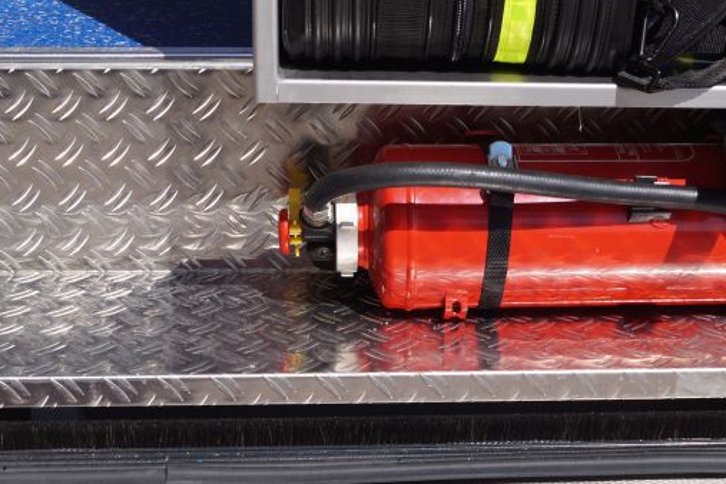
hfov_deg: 28.4
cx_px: 437
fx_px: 1432
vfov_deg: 19.1
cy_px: 367
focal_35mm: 71
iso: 100
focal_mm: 24
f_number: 7.1
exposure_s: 1/500
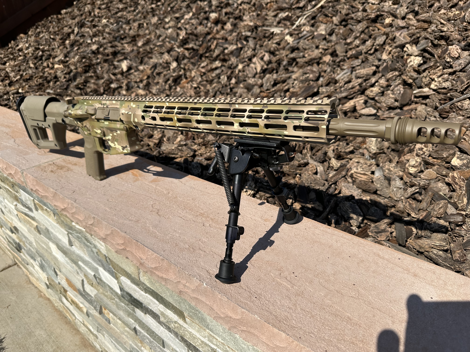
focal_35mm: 24
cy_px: 176
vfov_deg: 56.8
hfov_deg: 71.6
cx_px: 235
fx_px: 326
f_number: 1.78
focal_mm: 6.86
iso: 80
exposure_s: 1/5525
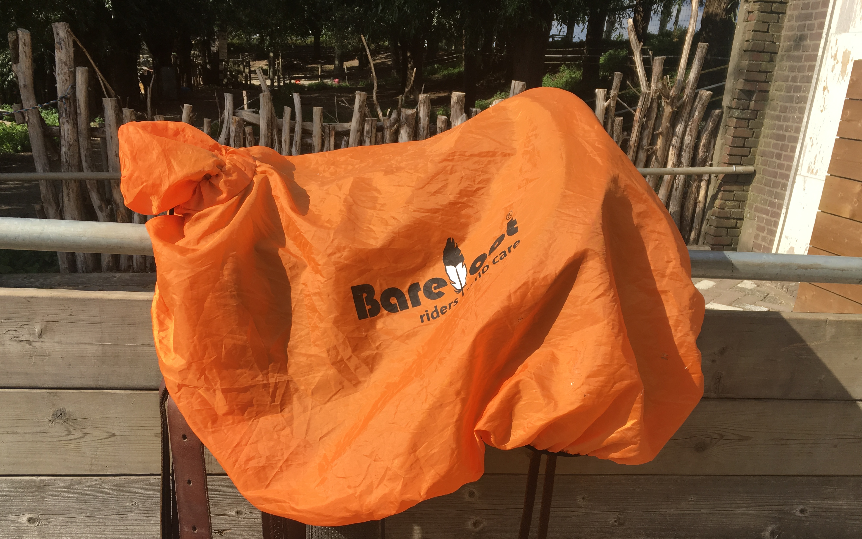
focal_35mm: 31
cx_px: 428
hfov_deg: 61.2
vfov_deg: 40.4
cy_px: 324
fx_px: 728
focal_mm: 4.15
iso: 25
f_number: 2.2
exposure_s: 1/1261
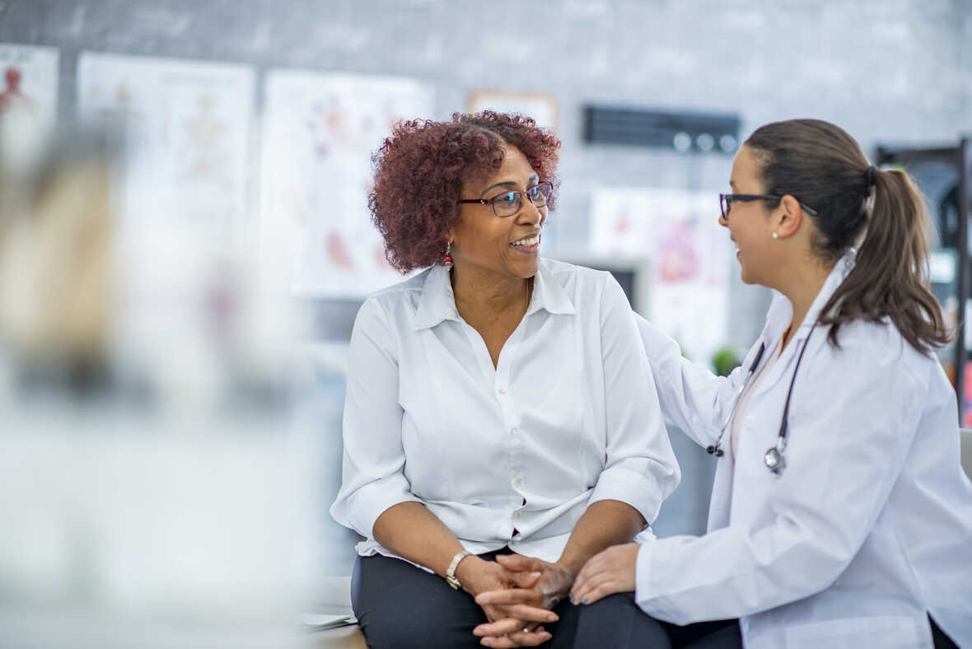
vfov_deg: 16.1
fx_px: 2296
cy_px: 324
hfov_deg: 23.9
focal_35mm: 85
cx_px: 486
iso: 125
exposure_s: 1/250
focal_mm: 85
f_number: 1.8
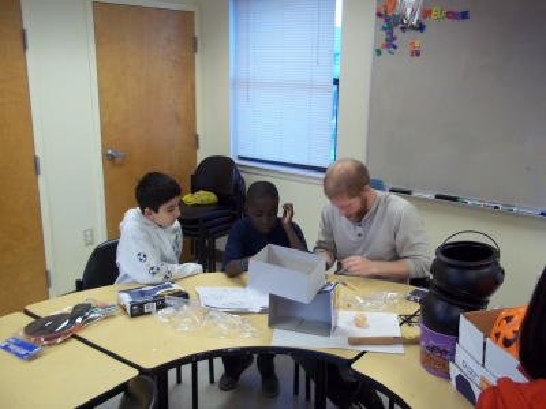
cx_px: 273
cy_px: 204
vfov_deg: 39.7
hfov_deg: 51.4
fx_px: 568
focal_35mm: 36
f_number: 3.1
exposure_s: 1/25
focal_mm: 6.5
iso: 160
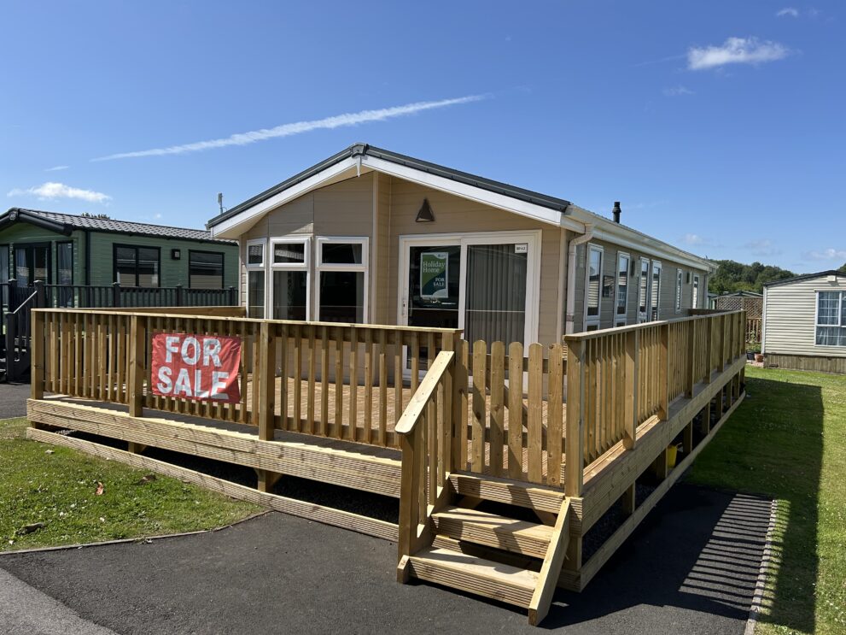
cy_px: 318
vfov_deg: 53.1
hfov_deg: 67.3
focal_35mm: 26
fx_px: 635
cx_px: 423
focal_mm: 5.7
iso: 50
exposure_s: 1/3831
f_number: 1.5
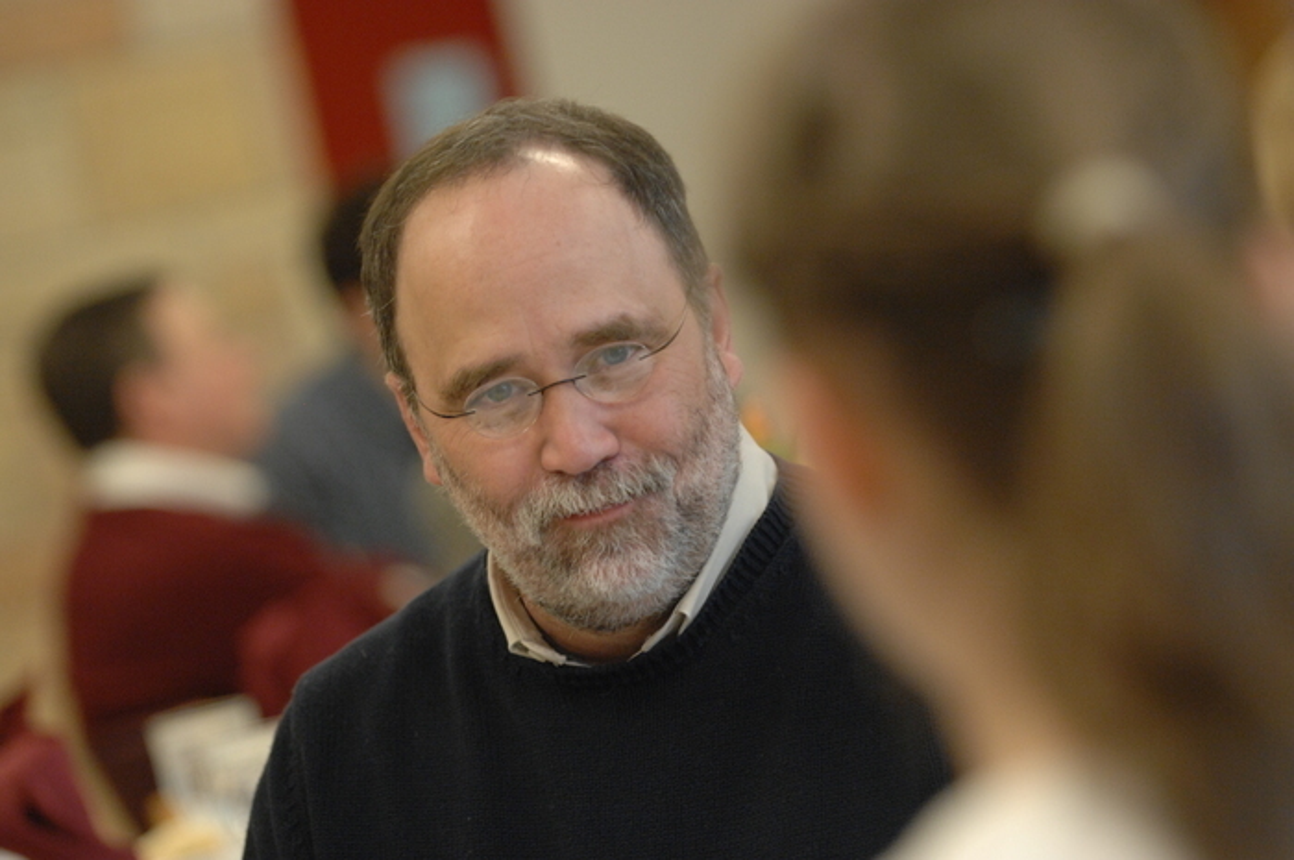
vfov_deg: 7.0
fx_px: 7001
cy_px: 430
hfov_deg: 10.6
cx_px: 647
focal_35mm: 195
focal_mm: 130
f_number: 2.8
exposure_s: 1/160
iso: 800
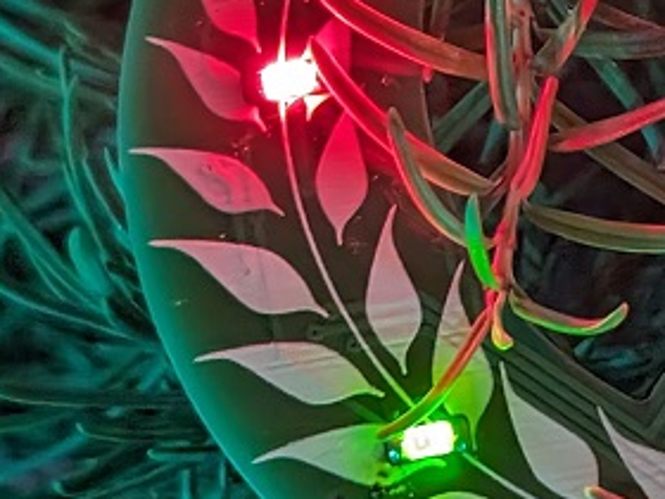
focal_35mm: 175
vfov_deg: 8.5
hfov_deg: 11.1
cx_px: 788
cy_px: 223
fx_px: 3362
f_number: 1.68
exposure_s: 1/32.7
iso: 195
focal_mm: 6.9
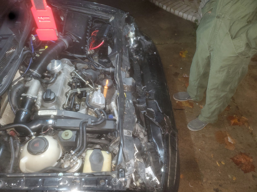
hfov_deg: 67.3
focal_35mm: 26
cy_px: 96
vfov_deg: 53.1
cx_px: 128
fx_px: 193
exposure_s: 1/10
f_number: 1.5
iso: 160
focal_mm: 4.3
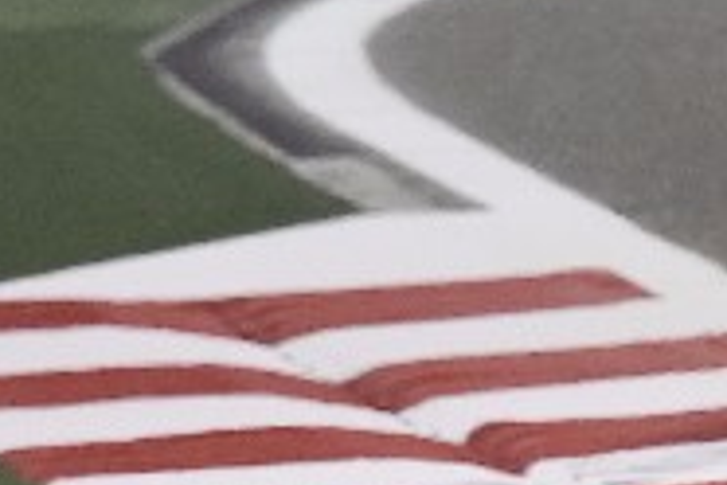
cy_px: 284
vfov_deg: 0.4
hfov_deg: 0.6
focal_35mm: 3588
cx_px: 1767
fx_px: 72452
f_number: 5.6
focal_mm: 650
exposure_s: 1/800
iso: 5000
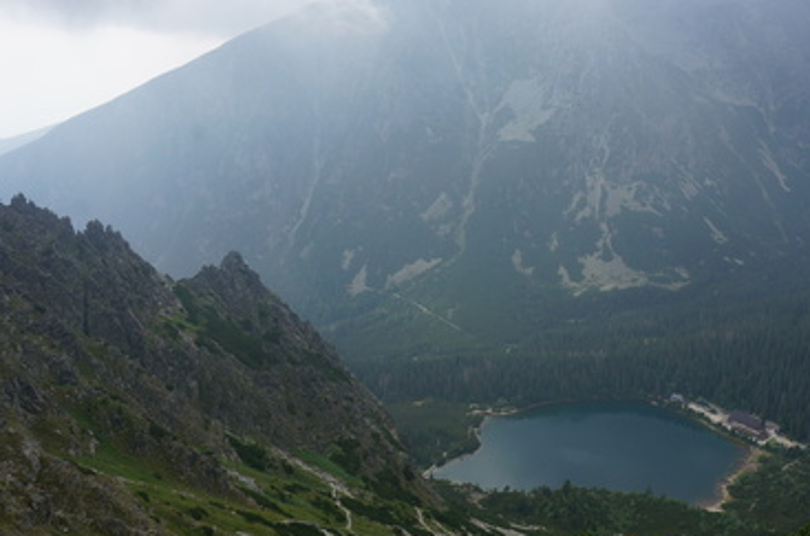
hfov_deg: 52.5
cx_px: 521
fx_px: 808
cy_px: 264
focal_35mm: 36
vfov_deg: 36.7
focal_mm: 16
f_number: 11
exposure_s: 1/80
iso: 100
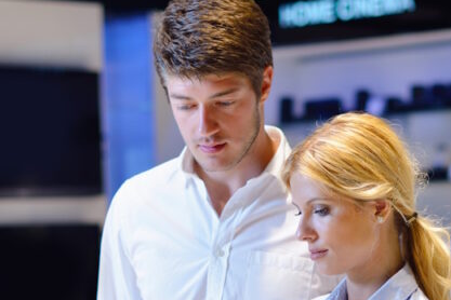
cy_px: 275
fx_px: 1804
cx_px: 320
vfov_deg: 9.5
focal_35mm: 144
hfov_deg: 14.2
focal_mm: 50
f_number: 2
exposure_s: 1/125
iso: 100
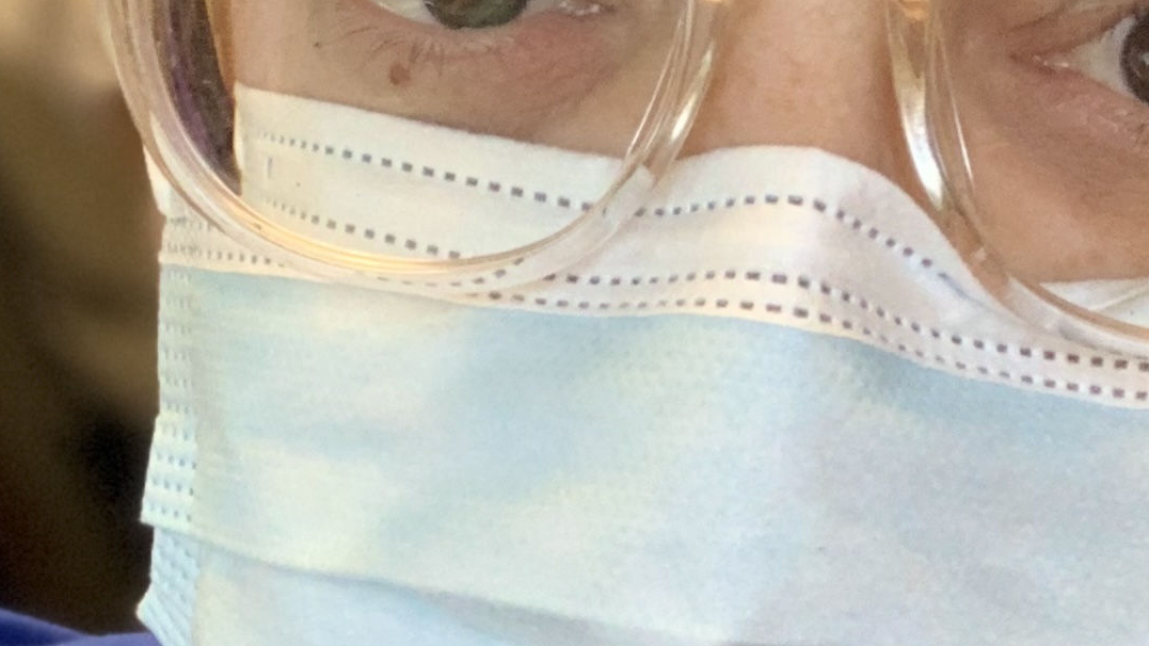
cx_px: 753
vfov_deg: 11.6
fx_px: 3047
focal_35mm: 100
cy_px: 940
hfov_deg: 21.3
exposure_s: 1/60
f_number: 2.2
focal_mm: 2.87
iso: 250
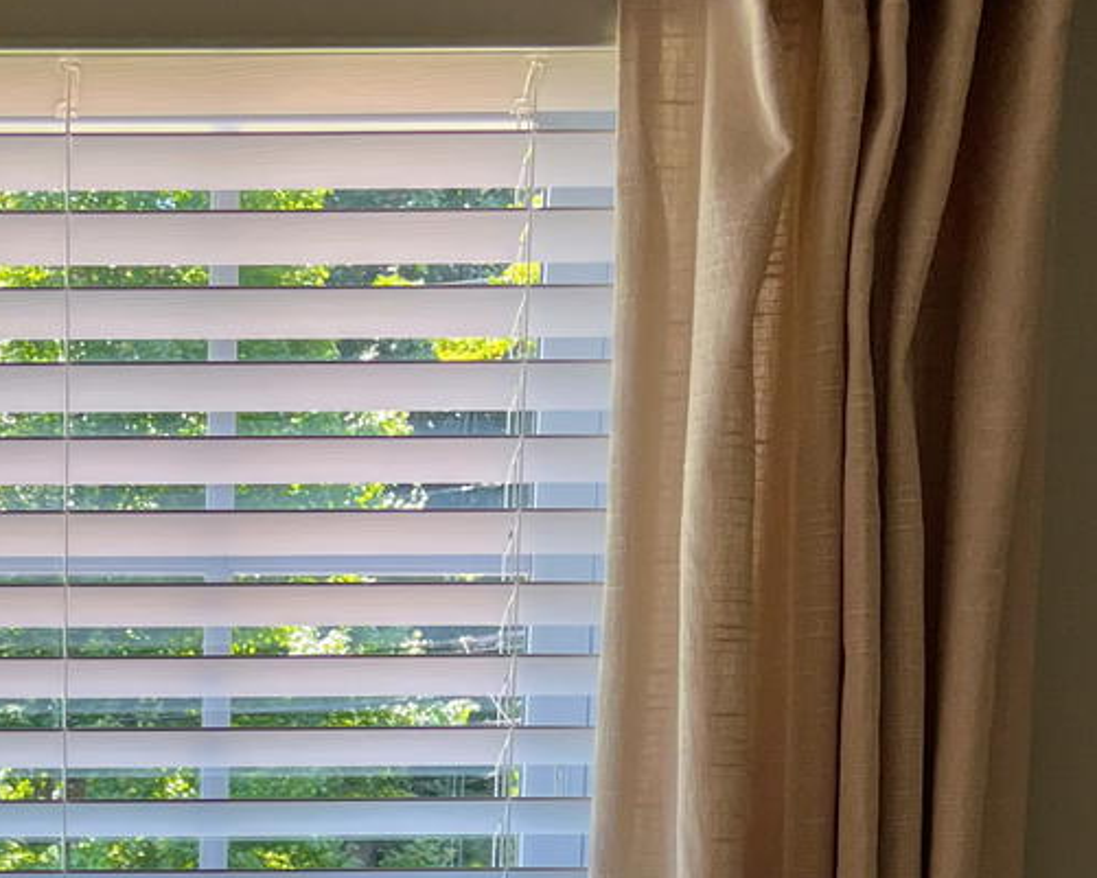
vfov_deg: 16.8
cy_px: 1393
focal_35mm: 81
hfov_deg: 22.6
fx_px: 2630
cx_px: -24
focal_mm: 5.1
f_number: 1.6
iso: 40
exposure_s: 1/172
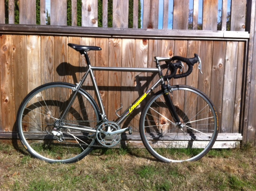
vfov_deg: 40.6
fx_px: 258
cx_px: 128
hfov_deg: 52.7
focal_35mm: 35
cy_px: 96
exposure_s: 1/1005
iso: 80
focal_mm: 3.85
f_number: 2.8
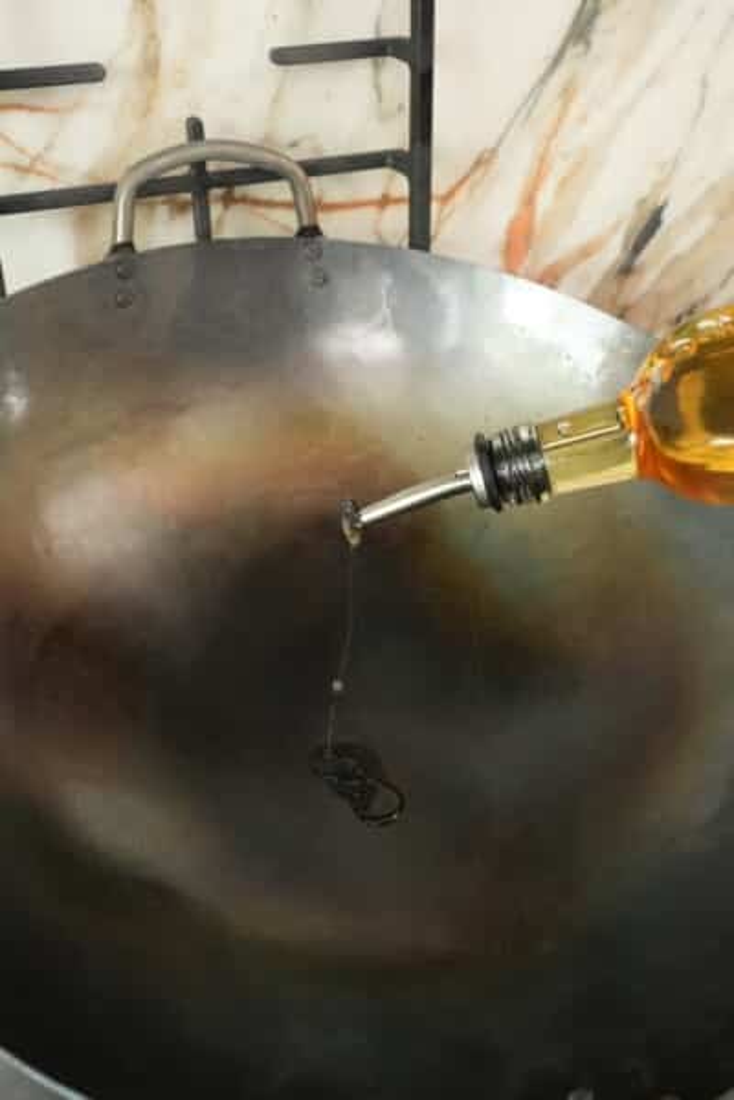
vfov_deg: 47.3
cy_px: 550
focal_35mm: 41
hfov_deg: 32.6
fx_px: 1255
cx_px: 367
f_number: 9
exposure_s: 1/250
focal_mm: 41.1
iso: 12800
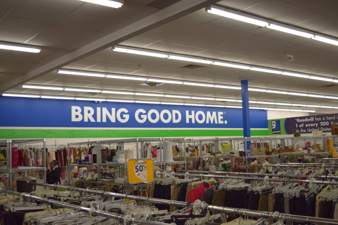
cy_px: 112
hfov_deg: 45.0
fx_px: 408
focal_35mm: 44
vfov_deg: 30.8
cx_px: 169
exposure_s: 1/200
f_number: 4.2
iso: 200
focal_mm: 29
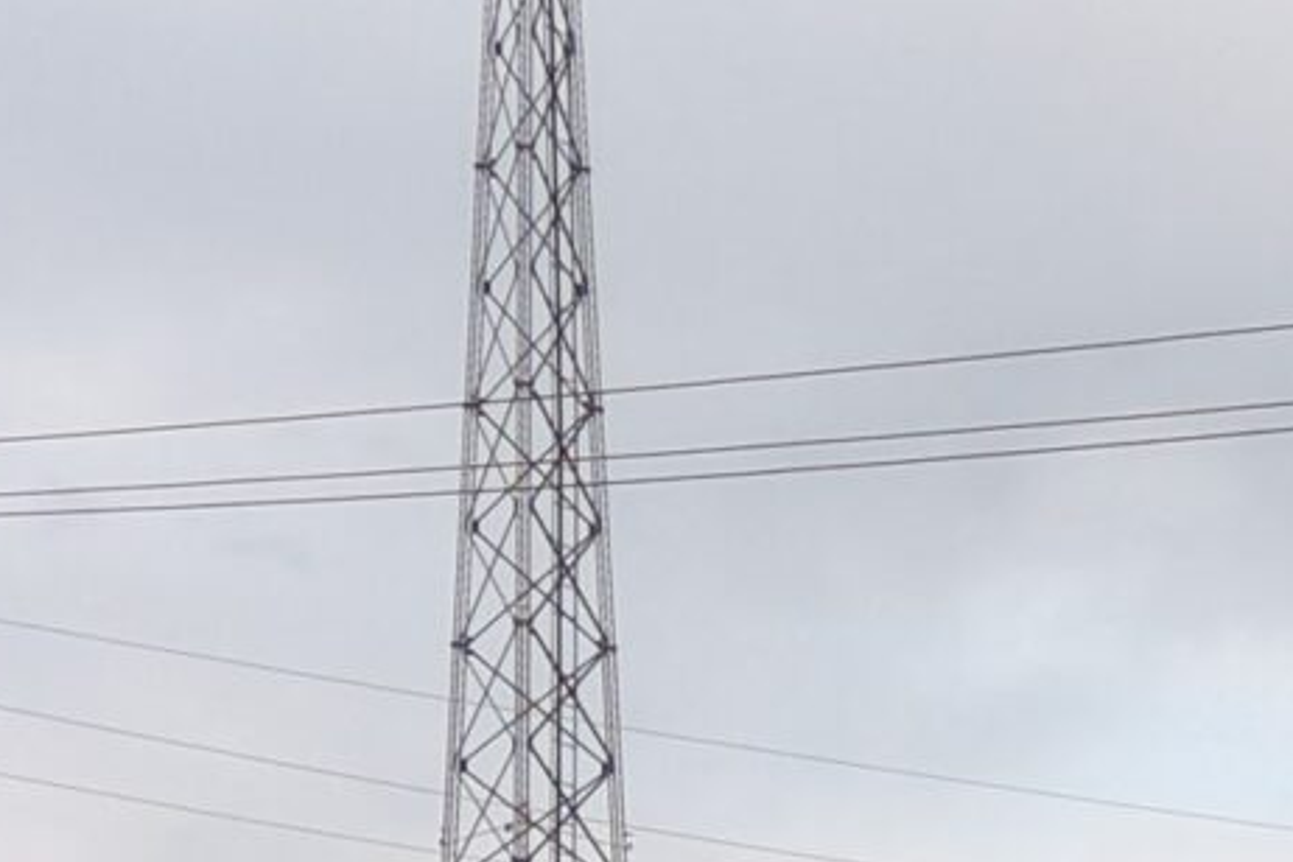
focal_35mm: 235
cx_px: 2740
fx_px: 8440
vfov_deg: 5.7
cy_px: 1850
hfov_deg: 8.3
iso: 45
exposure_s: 1/392
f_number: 1.89
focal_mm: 5.43
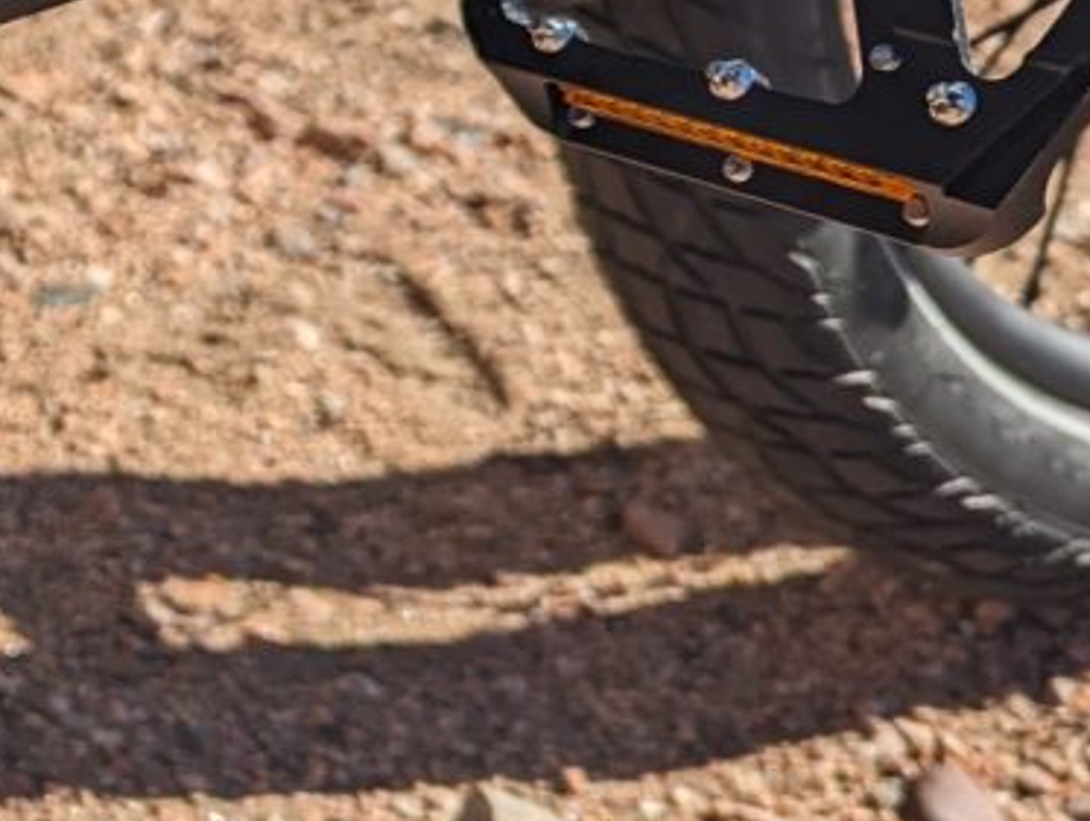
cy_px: -26
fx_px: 2839
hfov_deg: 18.7
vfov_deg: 16.1
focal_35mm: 90
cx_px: -637
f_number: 1.85
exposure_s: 1/1508
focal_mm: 6.81
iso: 39
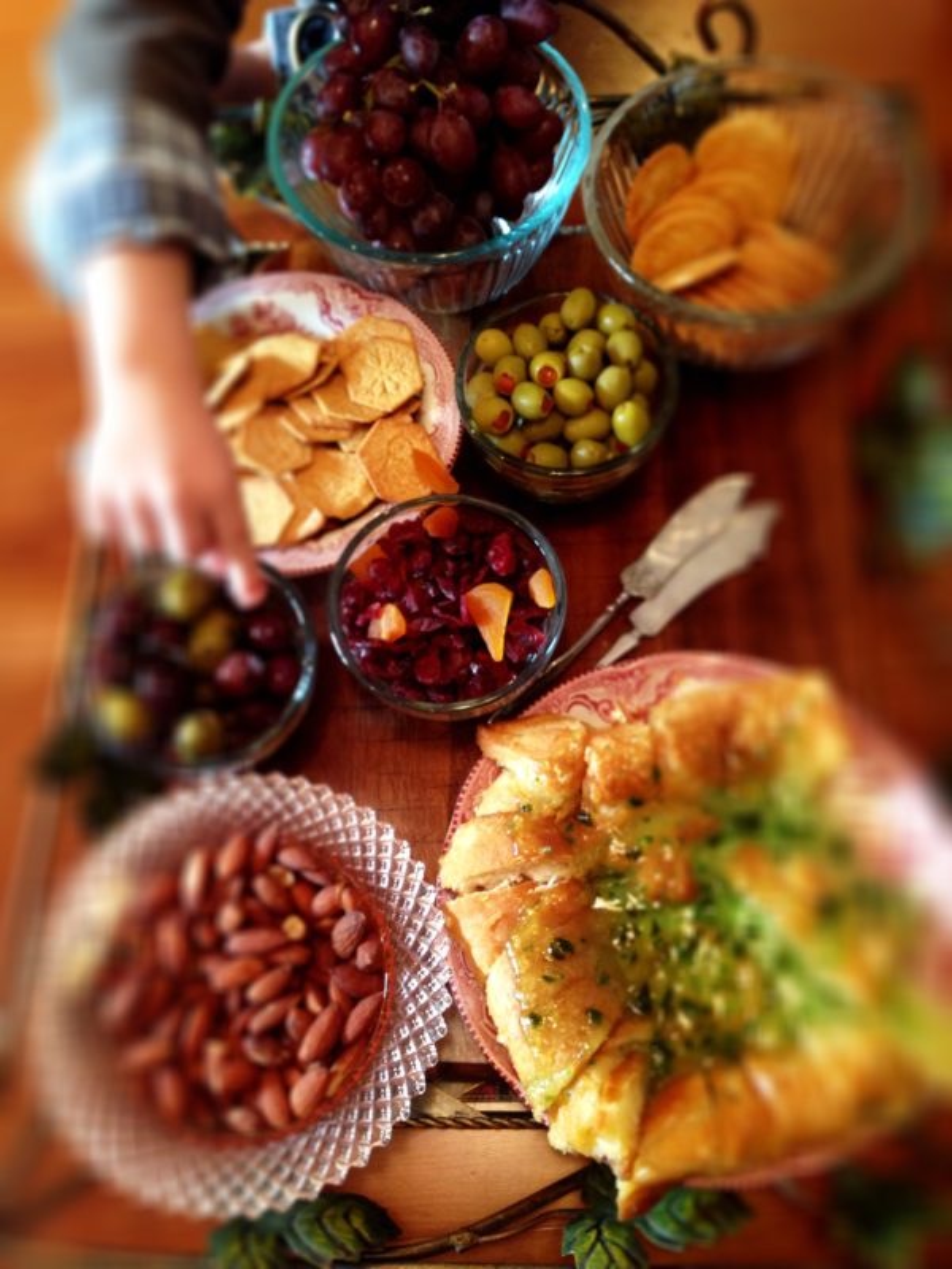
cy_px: 634
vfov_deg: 55.4
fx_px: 1210
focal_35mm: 33
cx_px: 476
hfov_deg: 42.9
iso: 160
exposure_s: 1/20
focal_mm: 4.12
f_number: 2.4
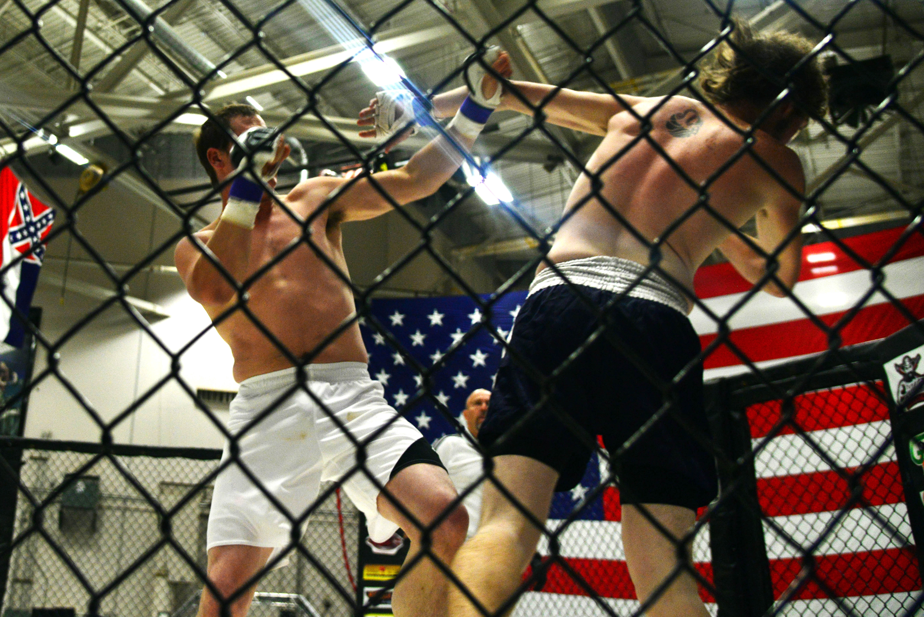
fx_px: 693
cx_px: 462
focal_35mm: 27
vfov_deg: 48.0
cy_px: 308
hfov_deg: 67.4
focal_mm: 27
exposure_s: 1/250
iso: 1600
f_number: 4
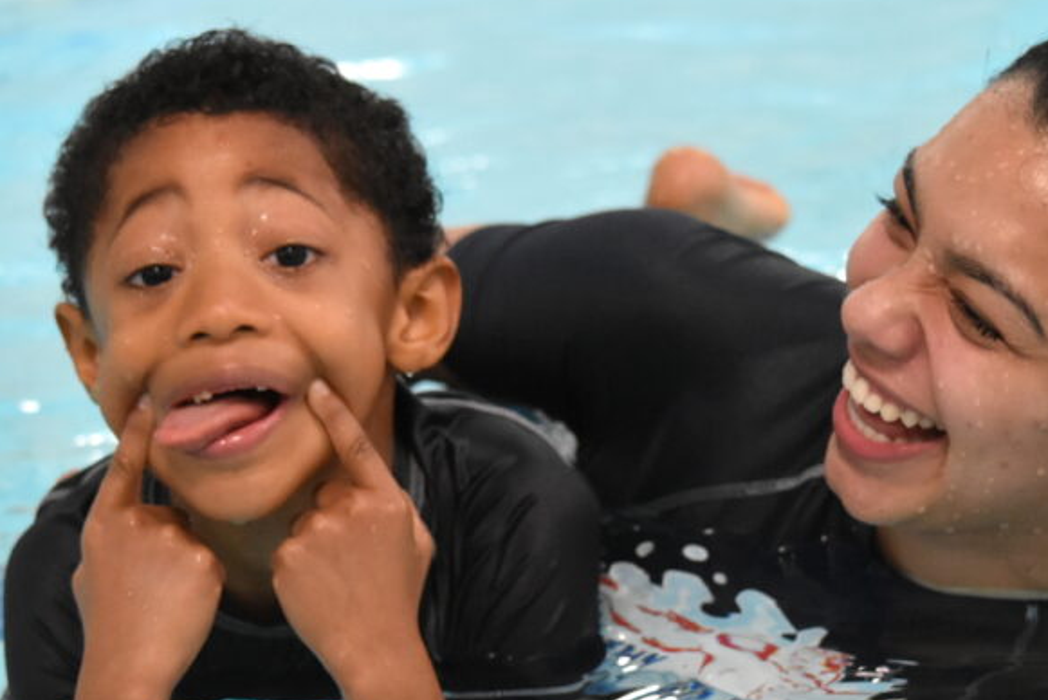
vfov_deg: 8.0
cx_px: 565
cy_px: 346
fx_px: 5009
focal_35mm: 172
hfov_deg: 11.9
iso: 3200
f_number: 4.5
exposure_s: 1/160
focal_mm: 68
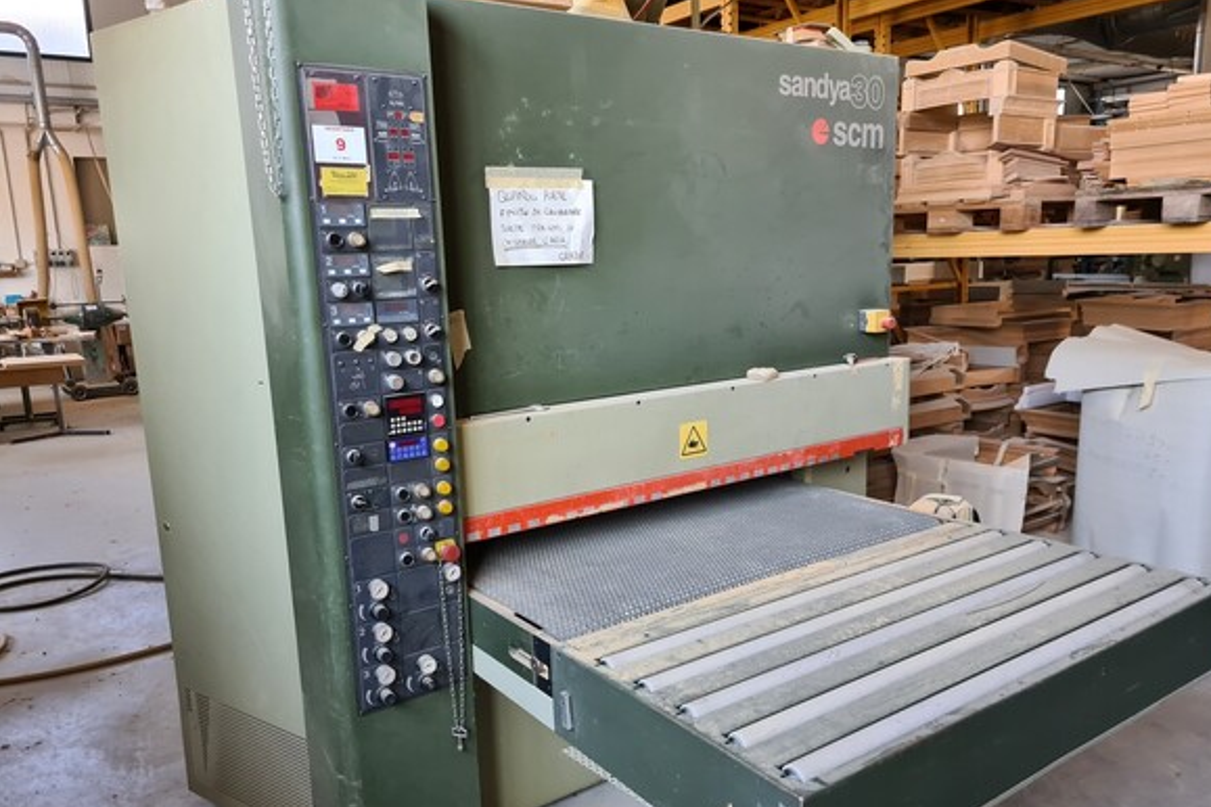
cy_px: 447
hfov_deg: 65.5
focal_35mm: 28
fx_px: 942
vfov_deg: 46.3
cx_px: 625
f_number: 1.8
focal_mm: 5.4
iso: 200
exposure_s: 1/60
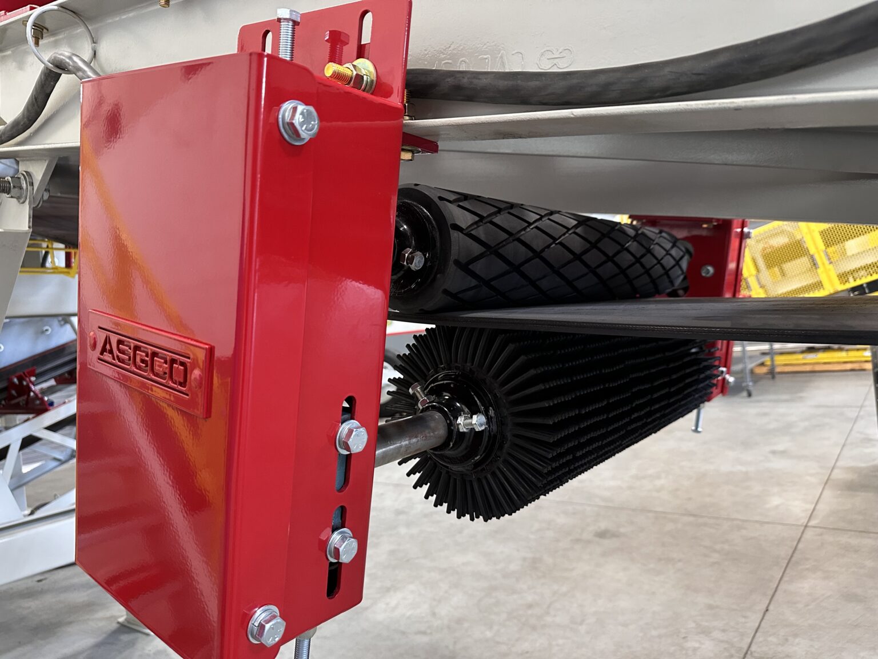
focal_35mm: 24
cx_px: 439
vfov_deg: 56.8
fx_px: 609
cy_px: 330
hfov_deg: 71.6
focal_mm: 6.86
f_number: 1.78
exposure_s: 1/60
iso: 400
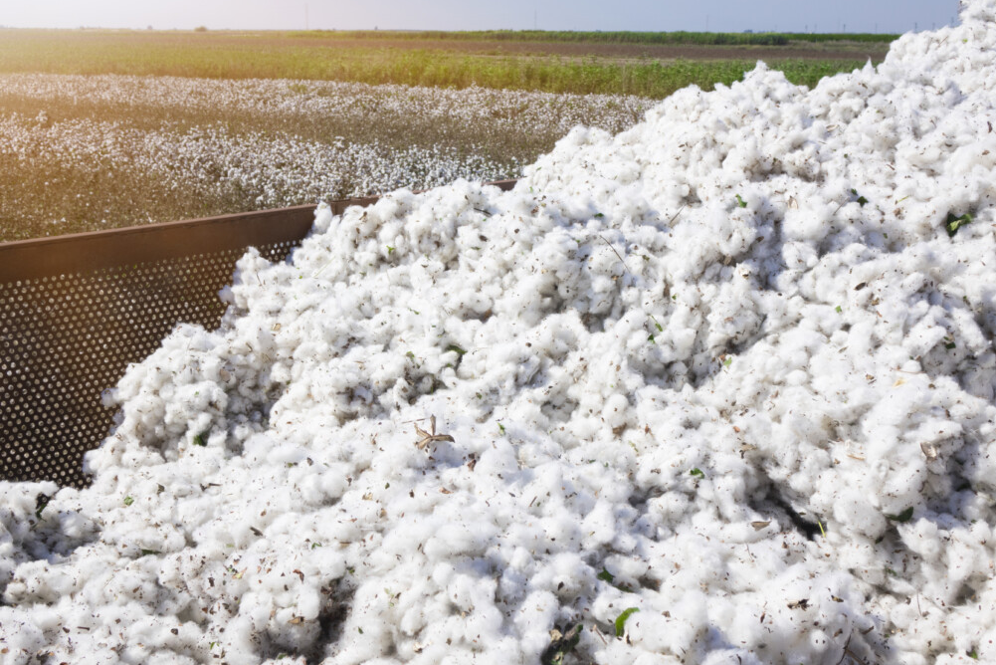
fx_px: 1245
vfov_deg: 29.9
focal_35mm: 45
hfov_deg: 43.6
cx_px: 501
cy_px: 337
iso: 100
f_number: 6.3
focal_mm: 16.09
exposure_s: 1/500
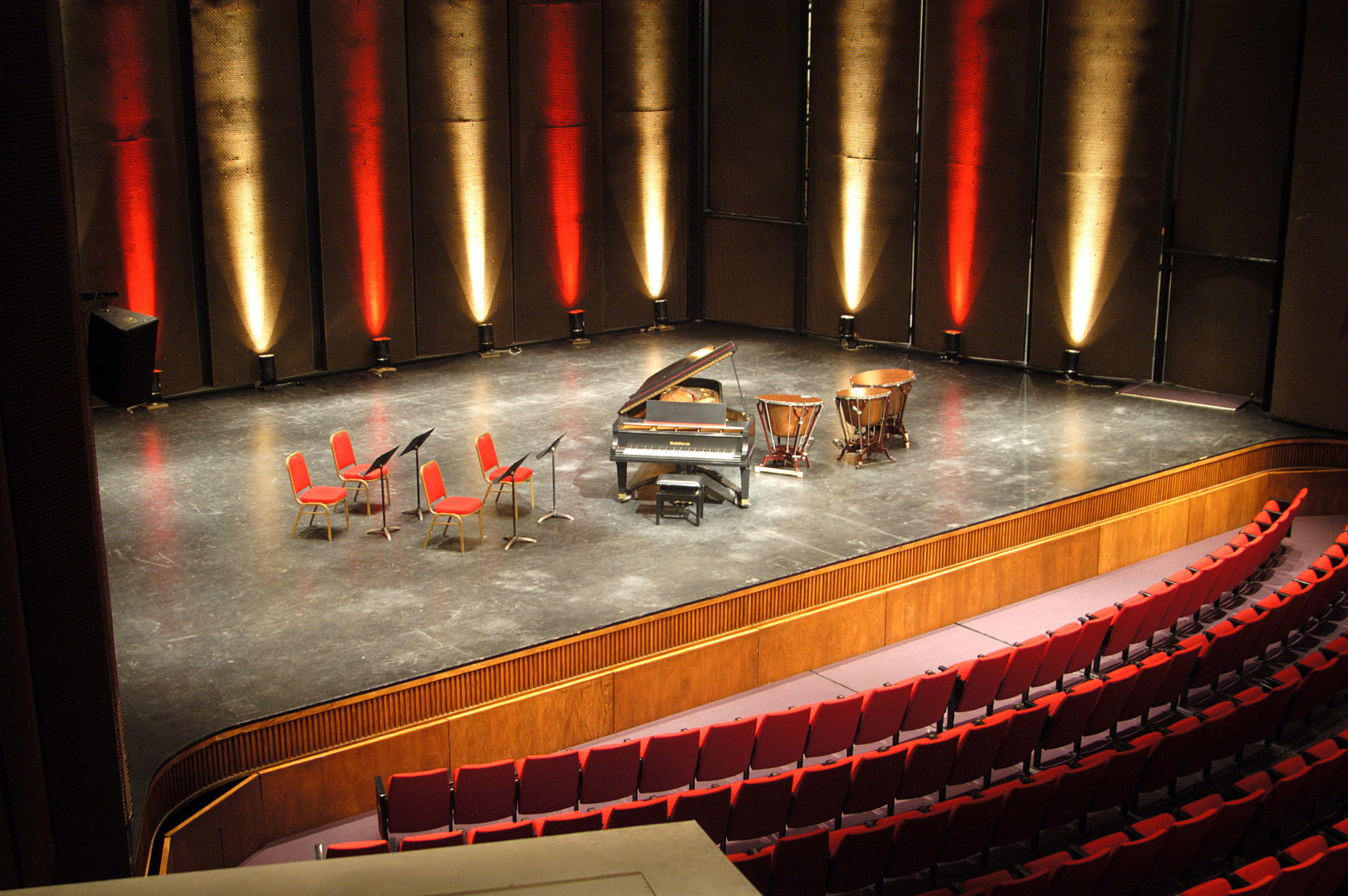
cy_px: 448
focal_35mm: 45
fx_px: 1683
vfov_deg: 29.8
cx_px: 674
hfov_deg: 43.6
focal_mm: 30
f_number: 5
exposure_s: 1/5
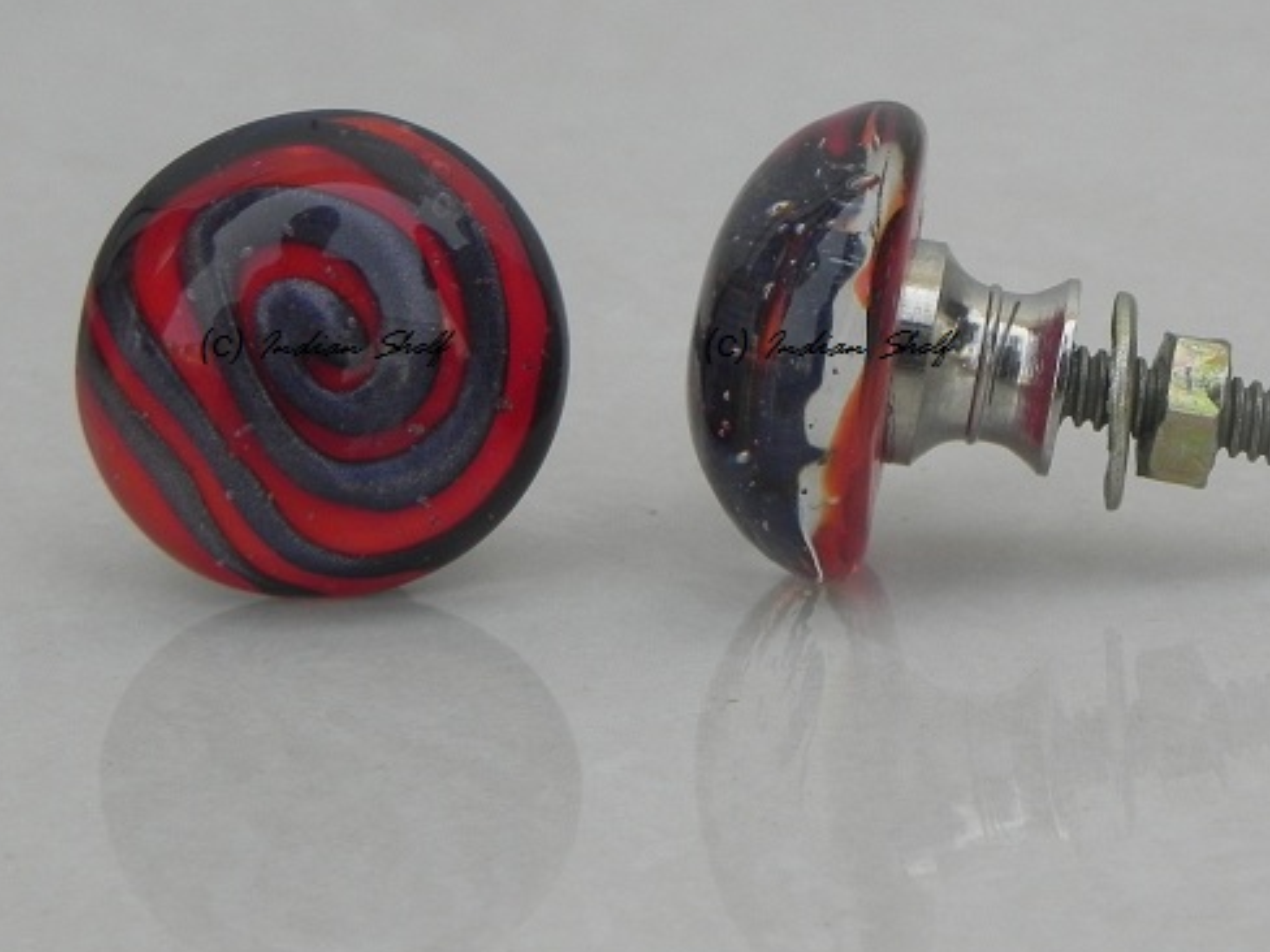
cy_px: 411
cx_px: 929
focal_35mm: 157
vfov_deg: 9.5
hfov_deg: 12.5
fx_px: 5760
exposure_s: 1/195
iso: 160
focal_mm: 18.8
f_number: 5.6
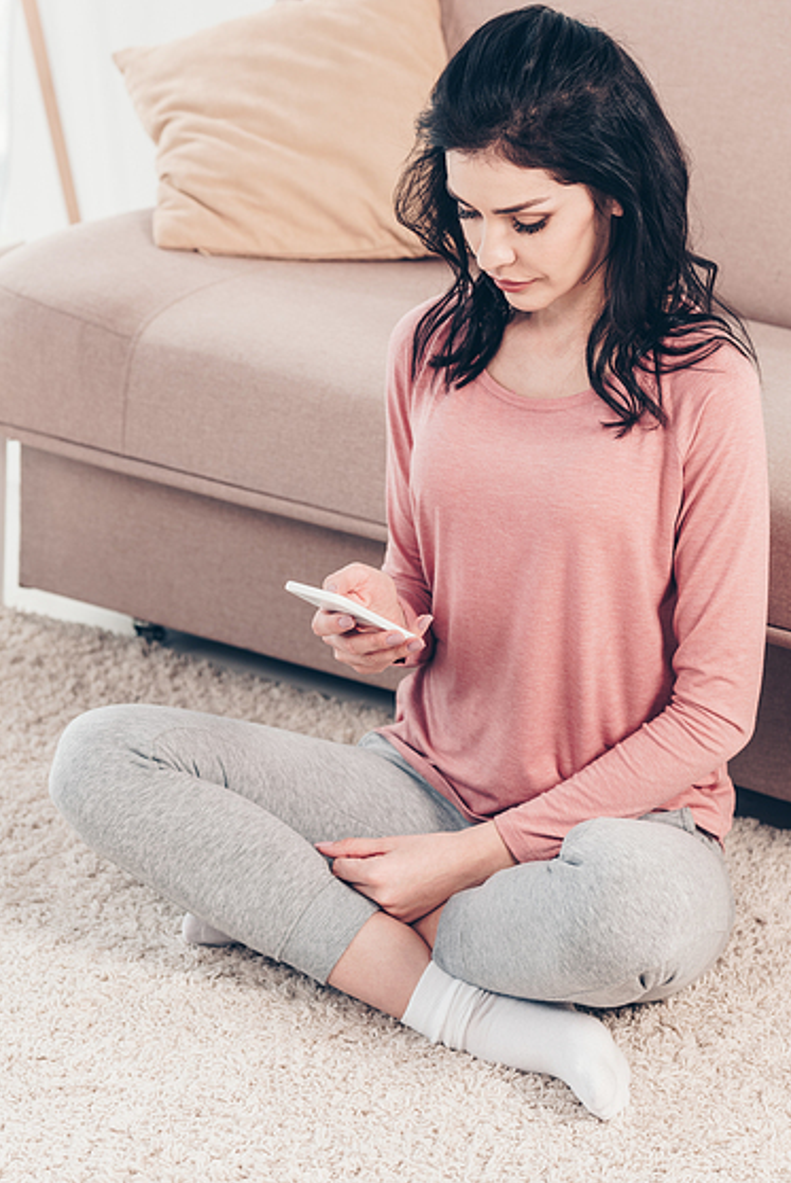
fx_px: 3750
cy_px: 434
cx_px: 492
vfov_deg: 17.9
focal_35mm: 114
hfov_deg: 12.0
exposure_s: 1/160
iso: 100
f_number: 4
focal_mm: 85
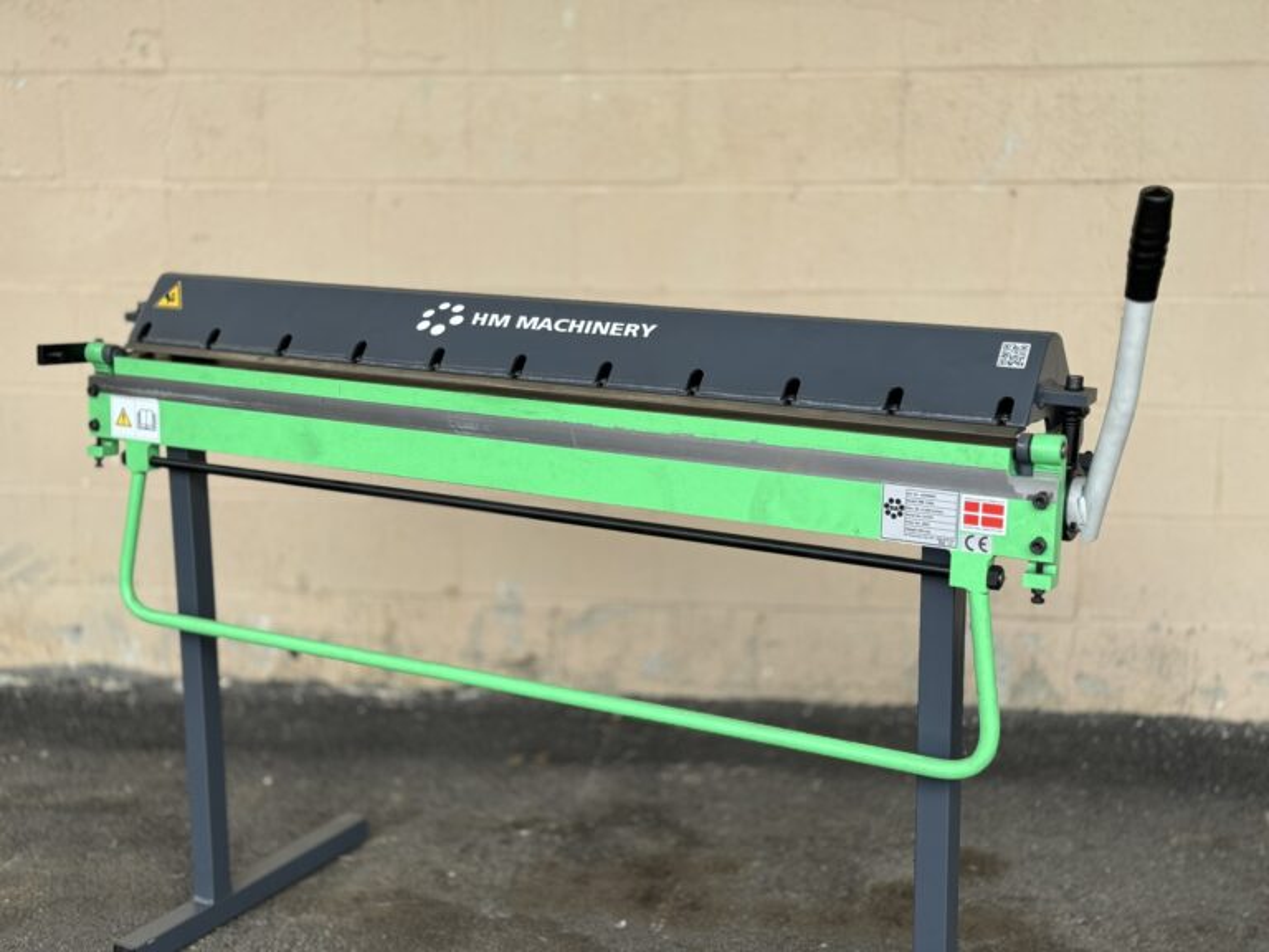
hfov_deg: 39.7
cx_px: 634
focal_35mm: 48
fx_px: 1760
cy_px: 476
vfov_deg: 30.3
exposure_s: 1/510
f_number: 1.78
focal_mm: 6.86
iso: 64
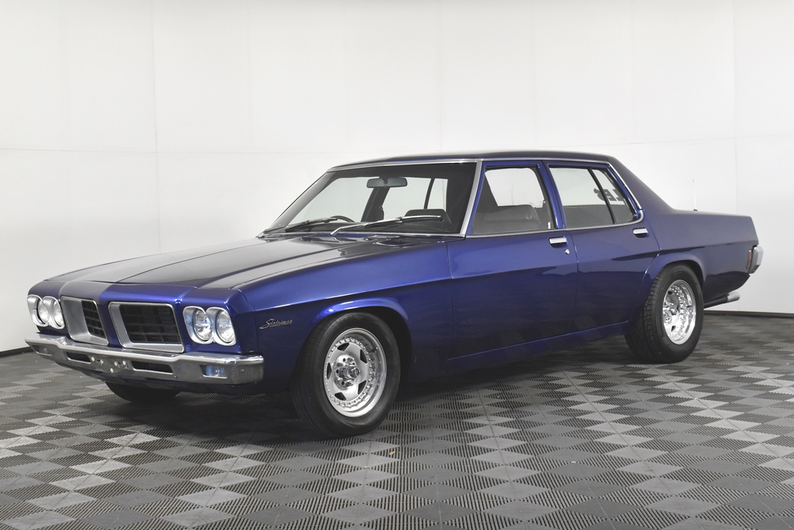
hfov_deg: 38.9
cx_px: 397
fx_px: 1125
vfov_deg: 26.5
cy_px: 265
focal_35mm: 51
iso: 1600
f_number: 8
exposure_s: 1/250
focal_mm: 34
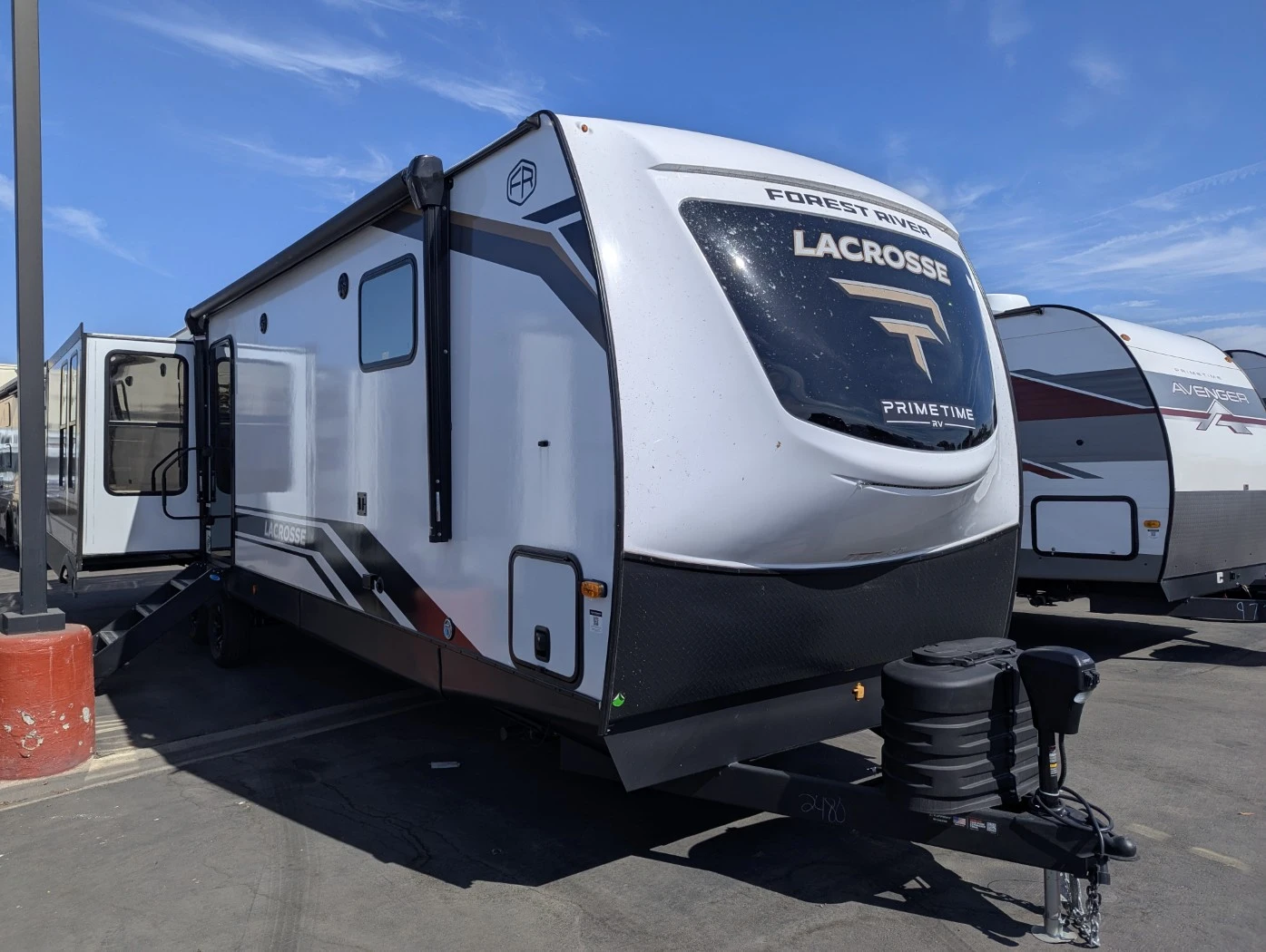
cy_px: 476
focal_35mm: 24
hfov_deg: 71.5
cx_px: 633
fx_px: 879
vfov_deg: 56.9
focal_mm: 6.81
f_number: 1.85
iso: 49
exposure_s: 1/4717
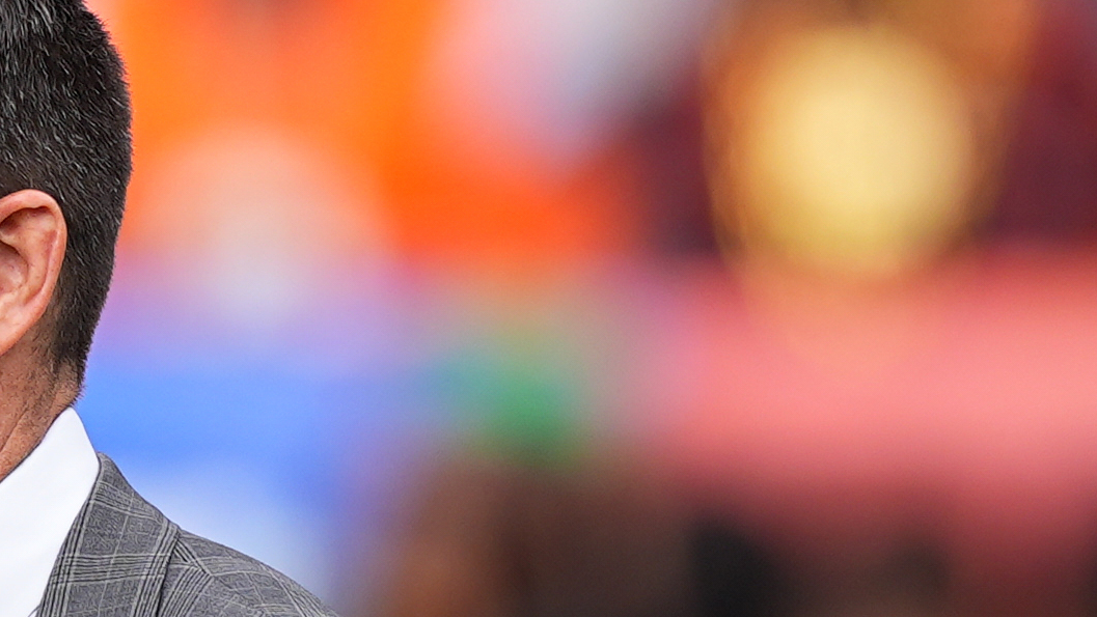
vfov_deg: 0.3
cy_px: 972
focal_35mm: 3514
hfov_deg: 0.6
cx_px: -433
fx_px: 102234
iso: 320
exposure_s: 1/1250
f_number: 4
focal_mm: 600
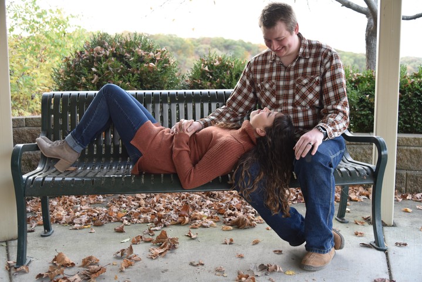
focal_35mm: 38
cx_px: 211
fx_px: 446
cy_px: 141
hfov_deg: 50.7
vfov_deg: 35.1
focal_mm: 38
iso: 720
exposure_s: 1/60
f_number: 4
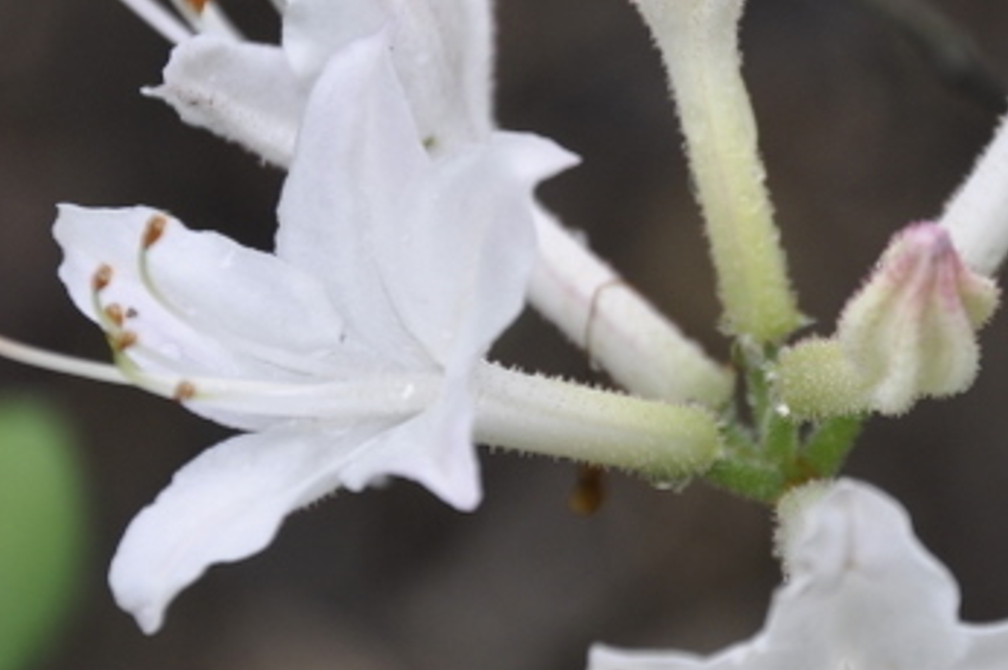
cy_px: 251
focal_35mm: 364
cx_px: 755
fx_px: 10187
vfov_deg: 3.8
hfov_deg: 5.7
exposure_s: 1/125
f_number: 5.6
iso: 280
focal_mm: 105
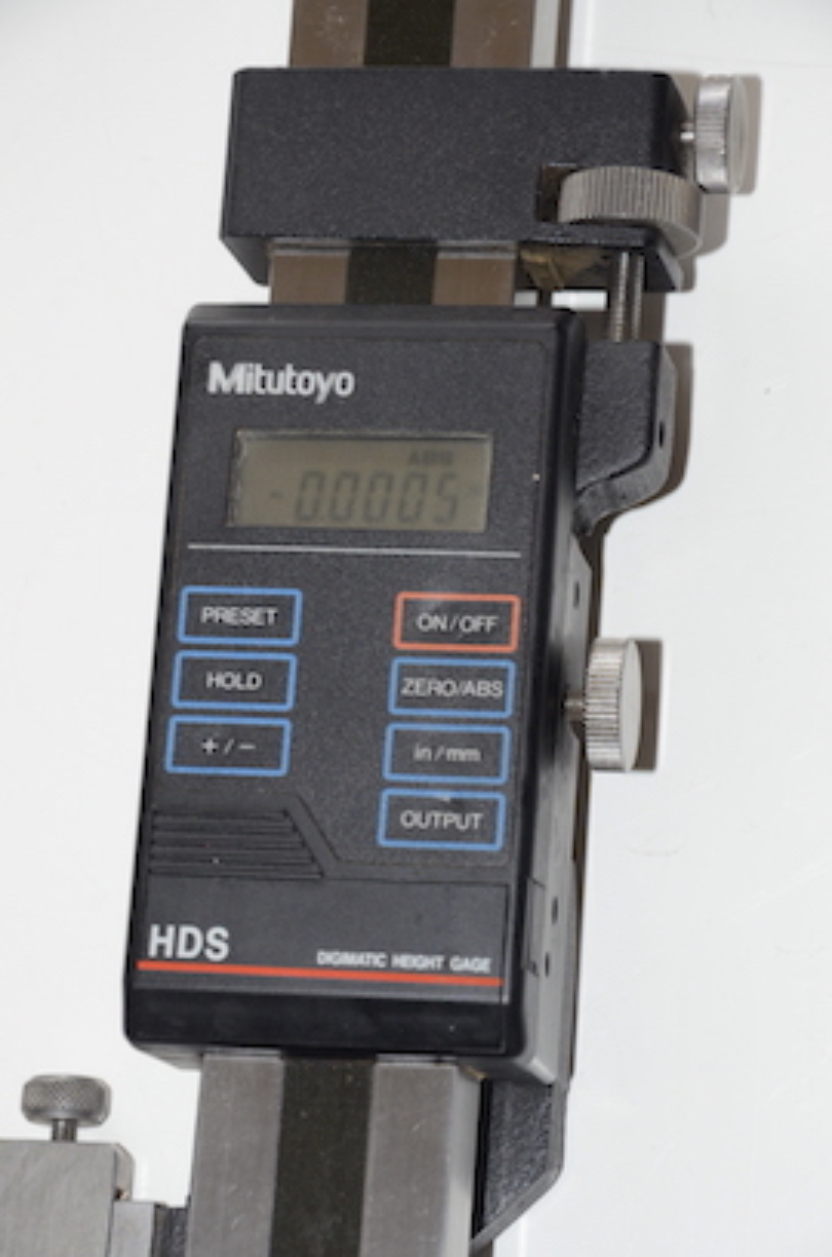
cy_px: 628
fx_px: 5488
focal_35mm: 158
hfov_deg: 8.7
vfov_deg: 13.1
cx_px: 416
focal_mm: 105
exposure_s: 1/60
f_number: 9
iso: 1000
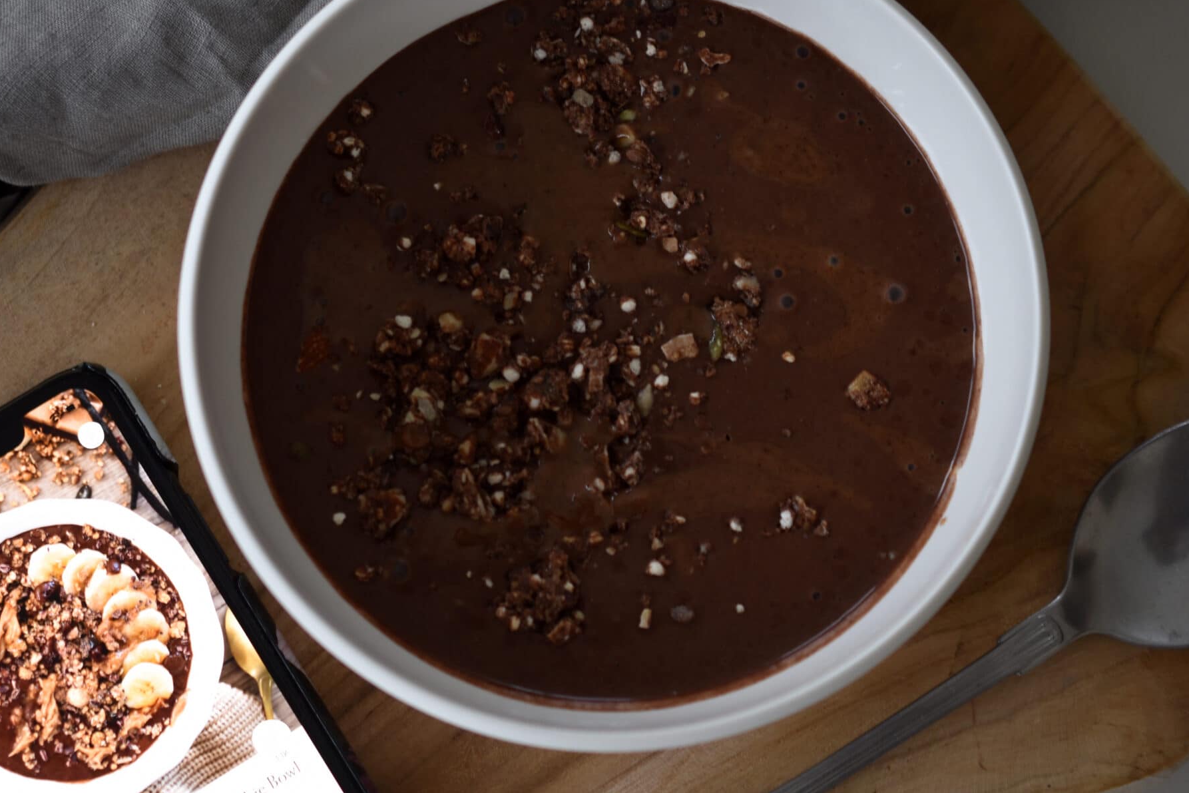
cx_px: 417
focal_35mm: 86
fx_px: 2840
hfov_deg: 23.6
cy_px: 404
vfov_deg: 15.9
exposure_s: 1/40
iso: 100
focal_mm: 40
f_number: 3.2
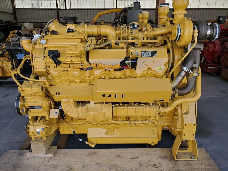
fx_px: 171
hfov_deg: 67.3
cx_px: 114
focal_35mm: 26
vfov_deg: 53.1
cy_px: 86
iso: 50
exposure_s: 1/122
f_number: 2.4
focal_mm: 4.3
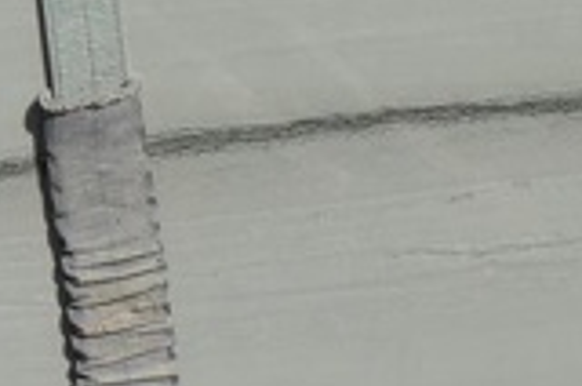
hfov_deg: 14.7
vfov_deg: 9.7
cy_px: -291
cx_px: -146
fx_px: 2162
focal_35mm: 134
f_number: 10
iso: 200
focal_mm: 18
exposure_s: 1/400
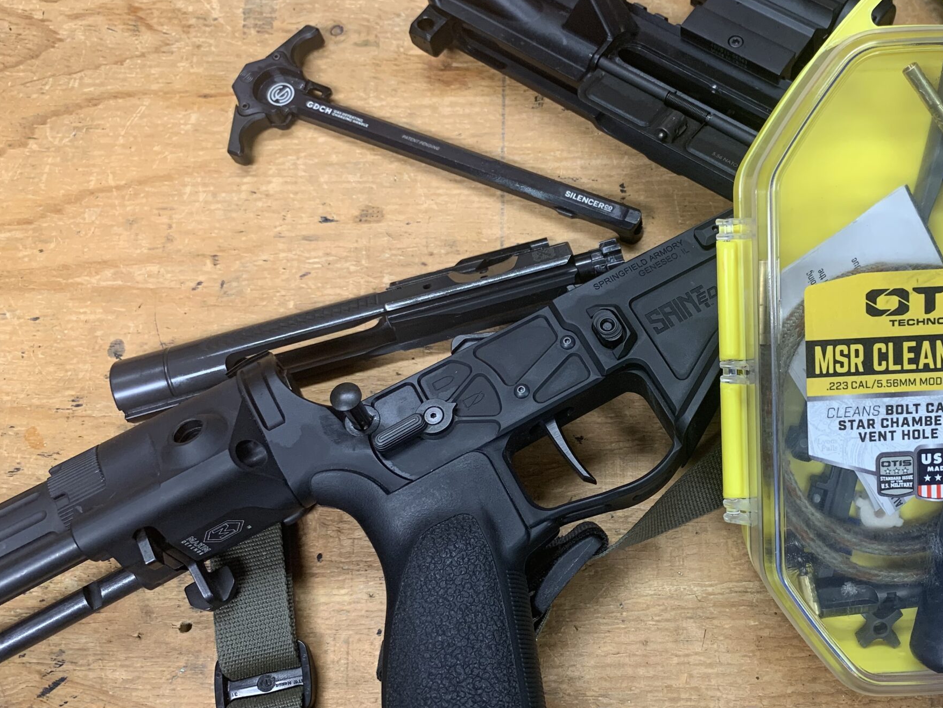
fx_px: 1035
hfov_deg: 47.7
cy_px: 348
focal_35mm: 38
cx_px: 670
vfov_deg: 37.7
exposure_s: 1/60
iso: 100
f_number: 1.8
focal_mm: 4.25
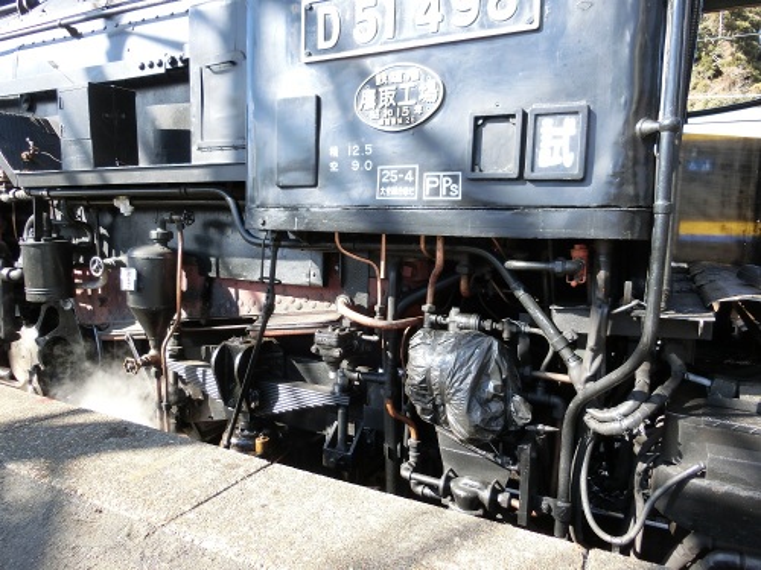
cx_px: 380
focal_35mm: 25
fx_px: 550
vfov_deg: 54.9
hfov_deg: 69.4
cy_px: 285
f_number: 3.5
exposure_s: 1/125
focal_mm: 4.5
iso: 80
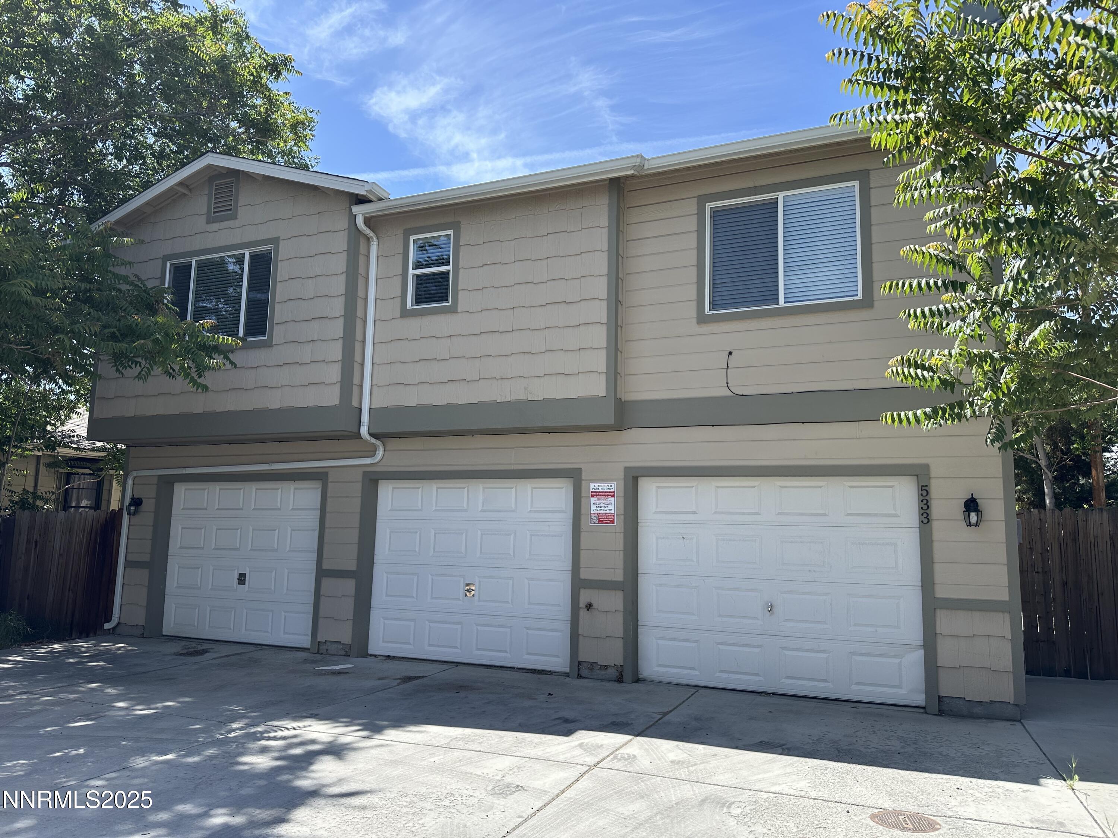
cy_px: 419
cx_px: 559
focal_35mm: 24
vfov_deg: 56.8
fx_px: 775
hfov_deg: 71.6
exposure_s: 1/2469
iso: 80
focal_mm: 6.86
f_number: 1.78
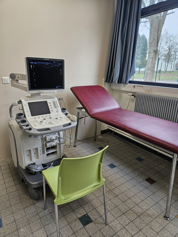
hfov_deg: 58.9
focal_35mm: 23
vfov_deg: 73.9
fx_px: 158
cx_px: 89
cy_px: 118
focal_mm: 5.4
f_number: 1.8
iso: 100
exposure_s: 1/100
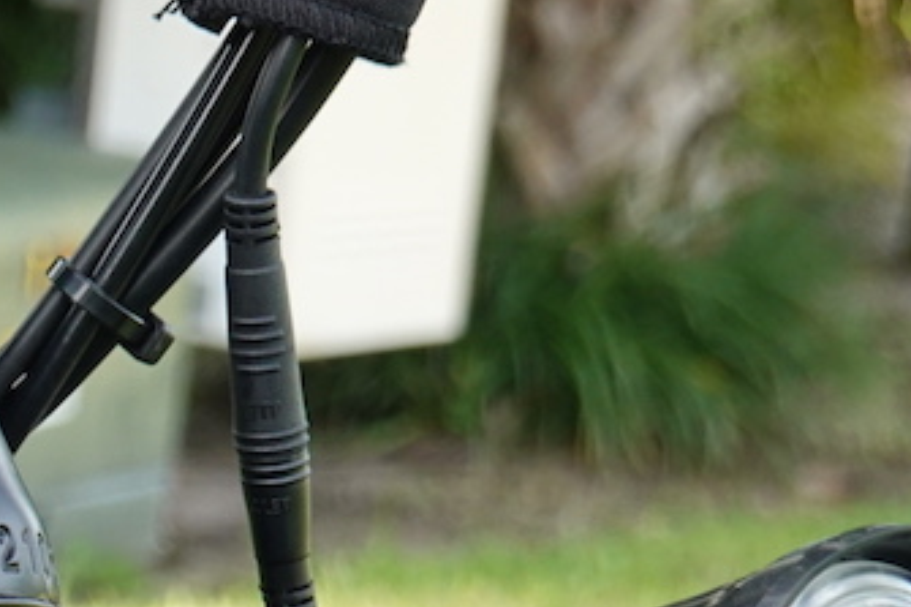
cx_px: -288
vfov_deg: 5.9
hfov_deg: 9.0
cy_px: 1221
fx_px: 5716
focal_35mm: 226
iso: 200
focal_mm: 19.84
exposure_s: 1/60
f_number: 4
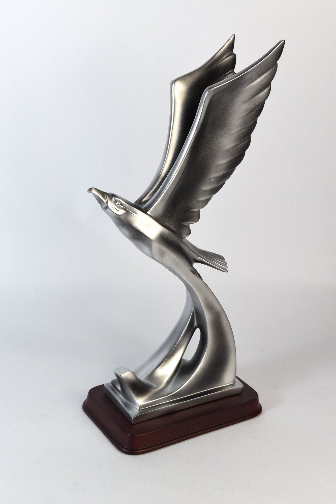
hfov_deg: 25.7
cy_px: 252
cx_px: 168
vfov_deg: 37.9
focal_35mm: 52
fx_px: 735
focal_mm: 35
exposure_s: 1/160
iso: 500
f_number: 8
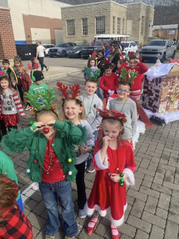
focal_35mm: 27
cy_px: 118
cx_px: 89
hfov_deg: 51.4
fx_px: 186
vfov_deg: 65.3
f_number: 1.8
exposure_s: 1/1272
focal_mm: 4.25
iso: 32
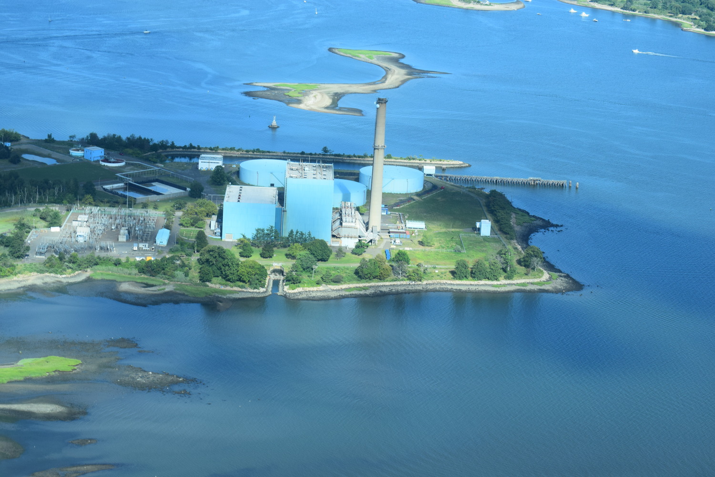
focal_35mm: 82
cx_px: 358
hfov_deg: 24.6
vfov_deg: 16.6
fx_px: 1638
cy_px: 238
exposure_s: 1/400
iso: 400
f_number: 11
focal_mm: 55
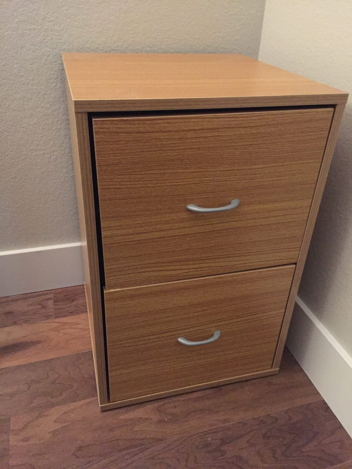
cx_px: 176
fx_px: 393
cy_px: 234
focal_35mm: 29
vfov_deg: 61.7
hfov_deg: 48.2
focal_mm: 4.15
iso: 500
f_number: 2.2
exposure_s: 1/15
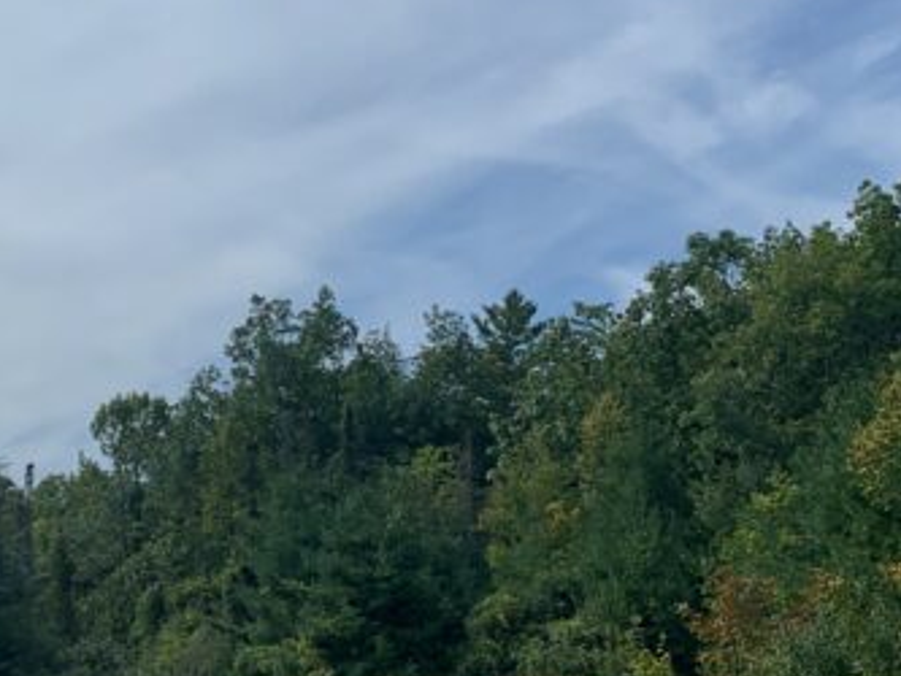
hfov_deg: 23.6
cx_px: 41
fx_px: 2083
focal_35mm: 80
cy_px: 273
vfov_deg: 18.4
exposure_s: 1/6061
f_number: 1.8
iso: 25
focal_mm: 4.25
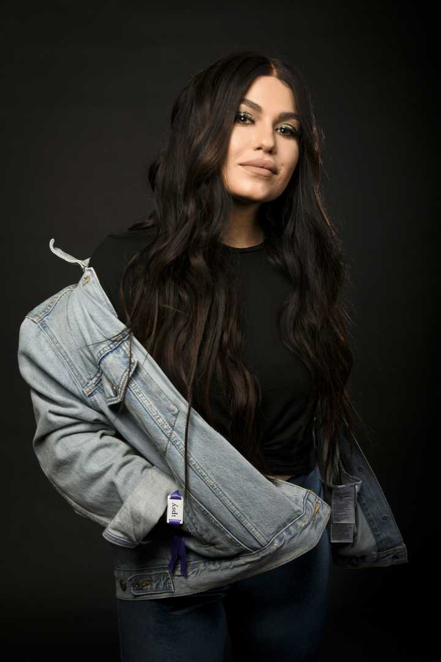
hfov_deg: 31.9
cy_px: 331
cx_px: 220
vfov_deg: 46.4
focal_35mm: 42
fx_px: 772
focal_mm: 42
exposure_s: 1/200
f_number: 11
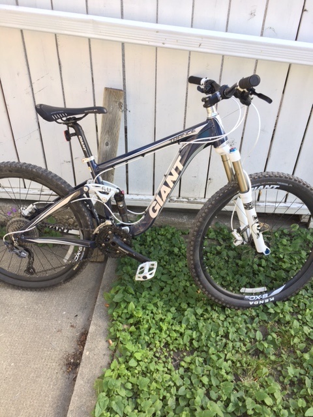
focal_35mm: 29
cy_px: 208
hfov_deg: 48.2
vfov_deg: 61.7
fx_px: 350
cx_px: 156
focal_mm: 4.15
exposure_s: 1/40
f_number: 2.2
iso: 32
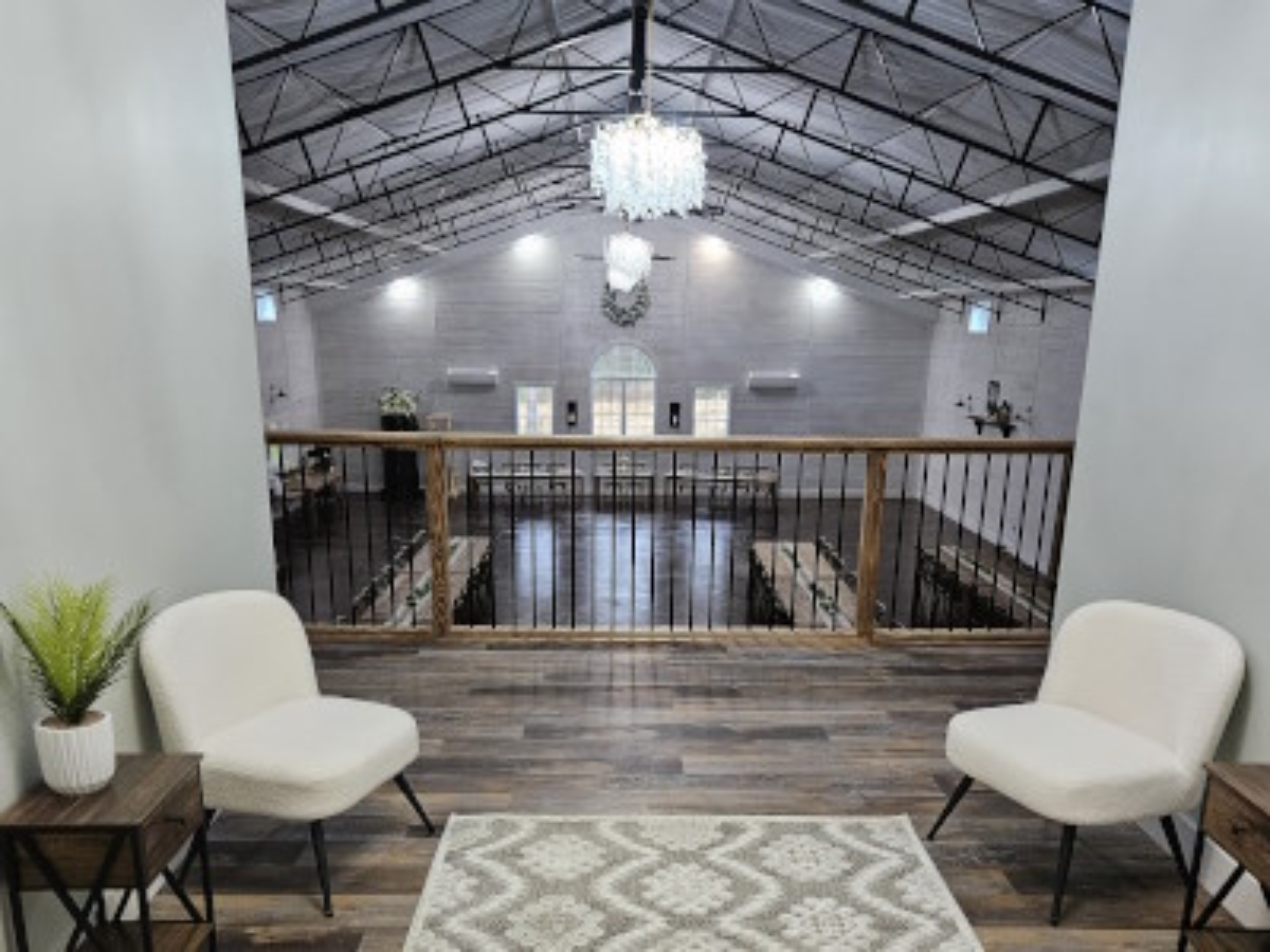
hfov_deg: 73.9
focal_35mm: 23
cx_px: 635
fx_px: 844
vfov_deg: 58.9
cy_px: 476
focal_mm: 5.4
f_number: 1.8
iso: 800
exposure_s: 1/120
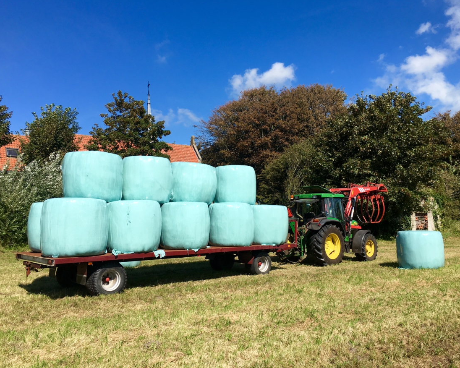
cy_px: 181
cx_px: 230
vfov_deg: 47.1
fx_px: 422
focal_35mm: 31
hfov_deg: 57.2
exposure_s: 1/1972
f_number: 2.2
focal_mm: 4.15
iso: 25
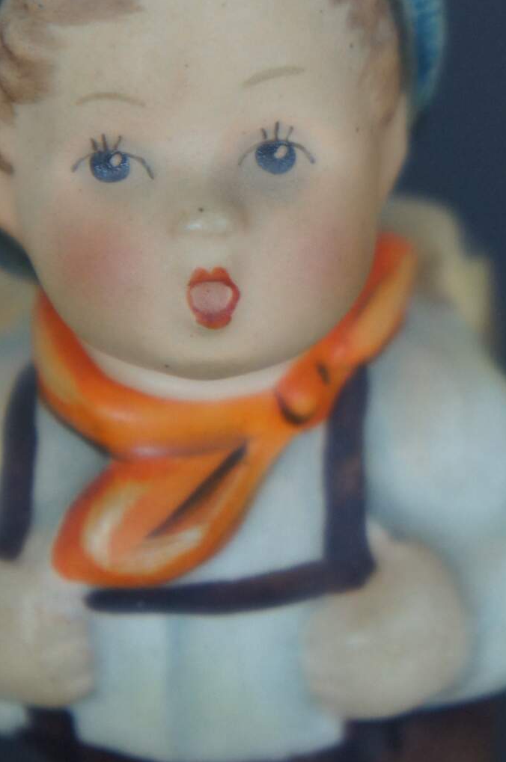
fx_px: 3427
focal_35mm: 162
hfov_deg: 8.4
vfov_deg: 12.7
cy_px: 303
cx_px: 220
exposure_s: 1/60
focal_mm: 55
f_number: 5.6
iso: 1600
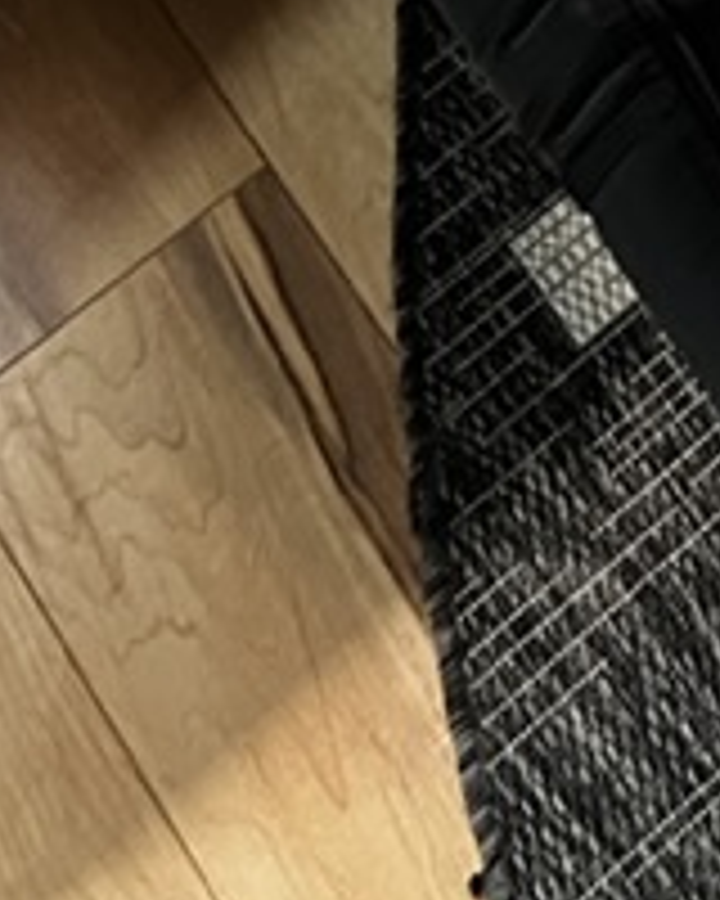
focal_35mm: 130
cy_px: -981
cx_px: 1611
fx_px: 3463
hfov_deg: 10.5
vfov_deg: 12.7
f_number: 1.5
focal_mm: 5.7
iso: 1000
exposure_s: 1/24
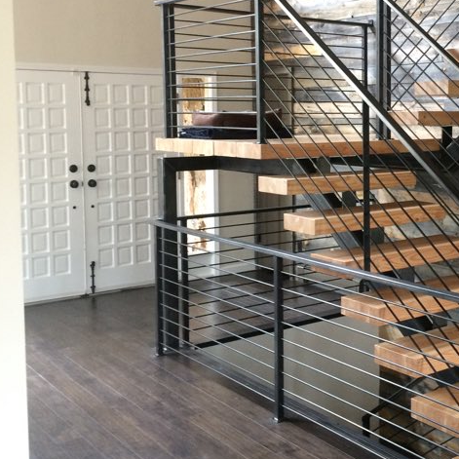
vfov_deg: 34.5
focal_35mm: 49
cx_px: 395
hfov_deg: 33.2
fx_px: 735
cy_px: 177
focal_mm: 4.15
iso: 125
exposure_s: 1/30
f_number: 2.2
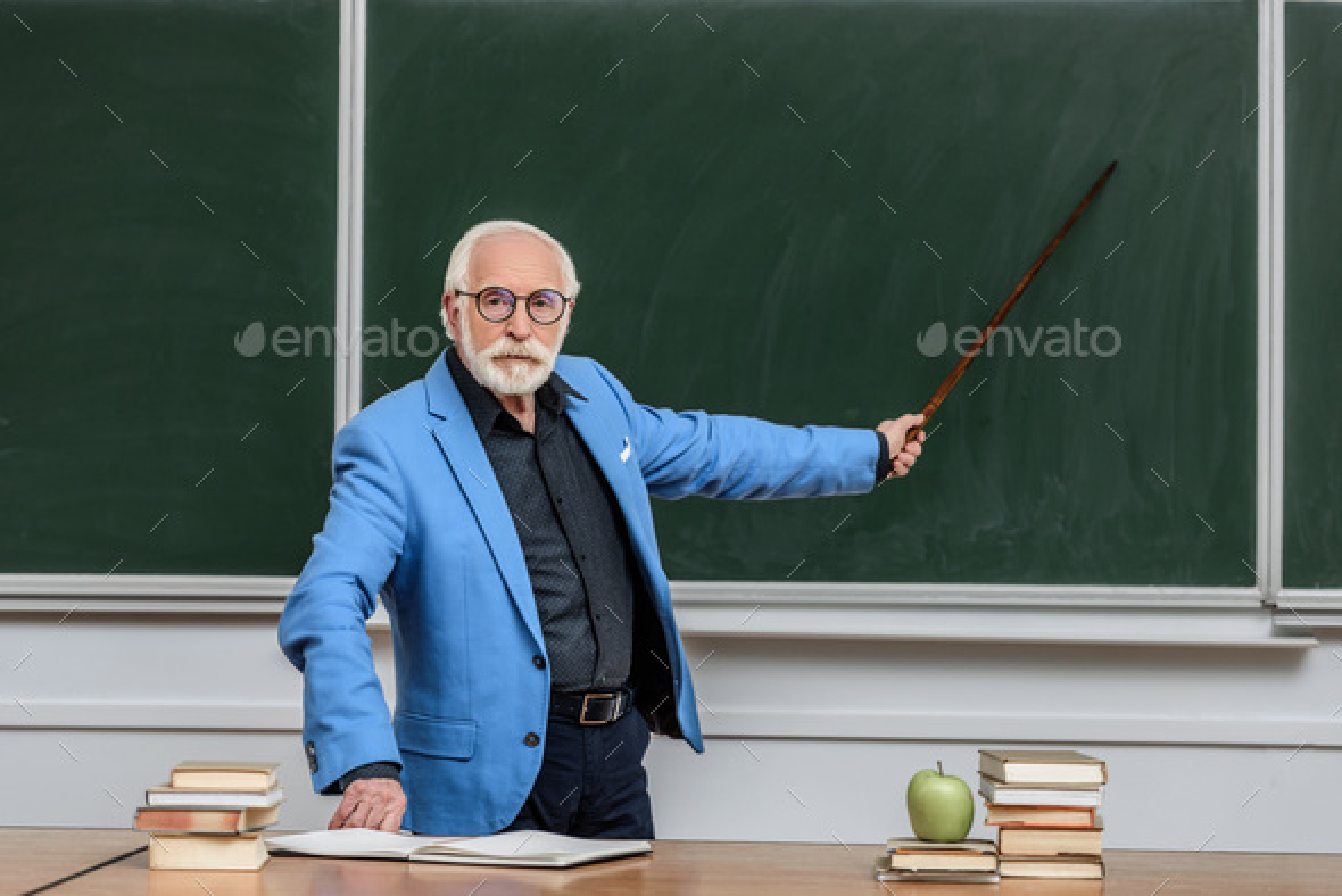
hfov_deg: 17.6
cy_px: 448
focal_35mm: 116
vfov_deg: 11.8
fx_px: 4326
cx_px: 671
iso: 125
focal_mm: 116
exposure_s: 1/160
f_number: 3.5
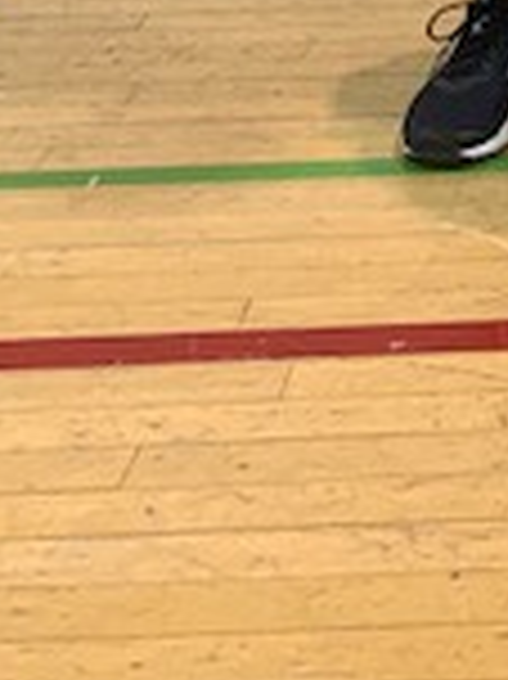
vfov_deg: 16.1
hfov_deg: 12.6
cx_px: 809
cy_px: -401
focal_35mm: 110
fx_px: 2155
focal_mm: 4.25
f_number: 1.8
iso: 100
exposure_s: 1/60
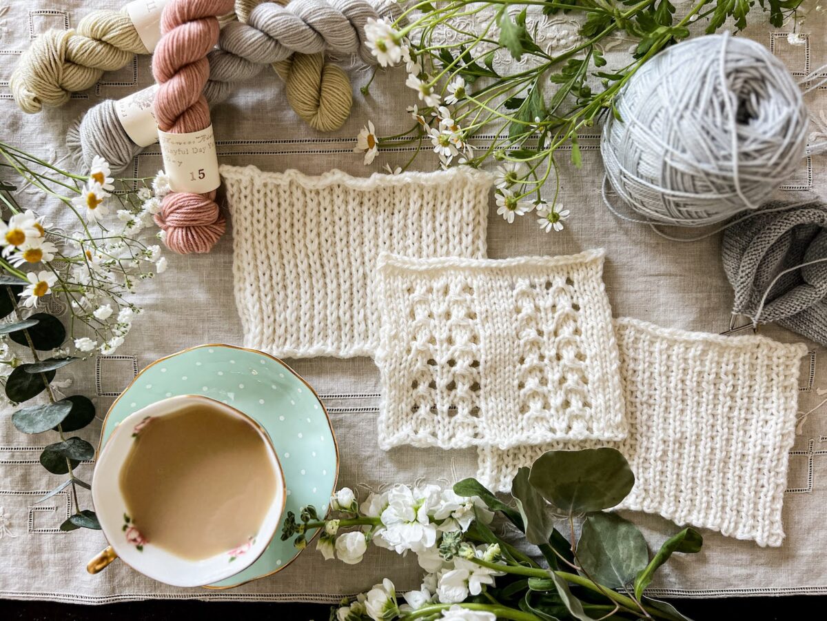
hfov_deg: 67.3
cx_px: 414
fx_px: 621
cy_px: 310
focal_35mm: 26
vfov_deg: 53.1
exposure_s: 1/60
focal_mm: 5.7
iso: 250
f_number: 1.5
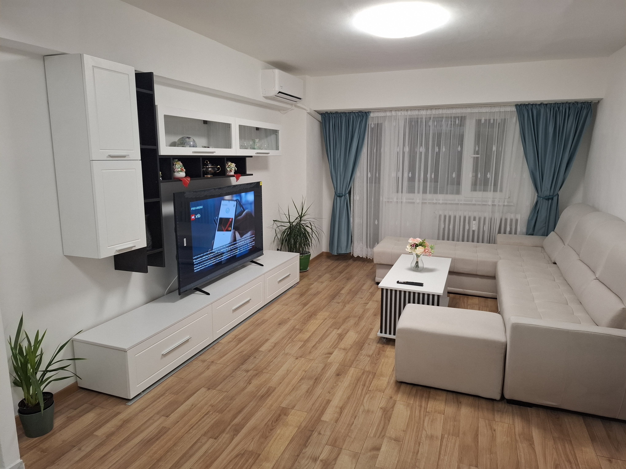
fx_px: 416
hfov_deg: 73.9
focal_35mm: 23
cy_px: 234
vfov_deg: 58.9
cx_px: 313
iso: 160
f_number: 1.8
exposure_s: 1/50
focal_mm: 5.54
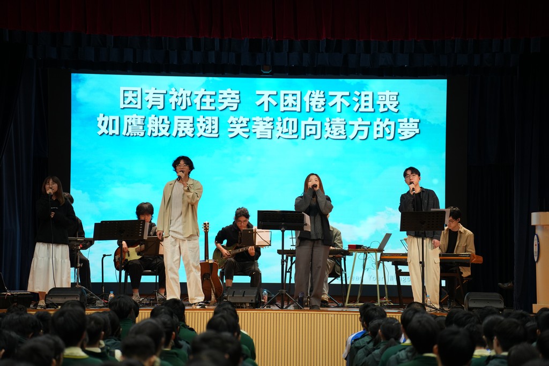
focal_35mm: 119
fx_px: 1815
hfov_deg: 17.2
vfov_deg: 11.5
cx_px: 274
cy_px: 183
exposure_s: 1/200
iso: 1000
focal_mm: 119
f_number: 2.8
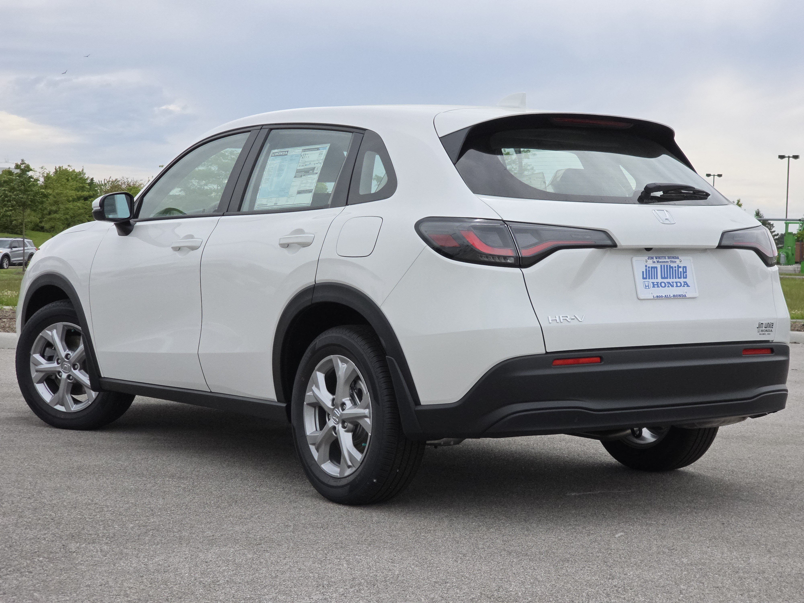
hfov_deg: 28.2
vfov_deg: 21.3
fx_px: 1603
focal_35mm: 69
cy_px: 302
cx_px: 402
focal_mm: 7.9
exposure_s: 1/2000
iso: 50
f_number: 2.4
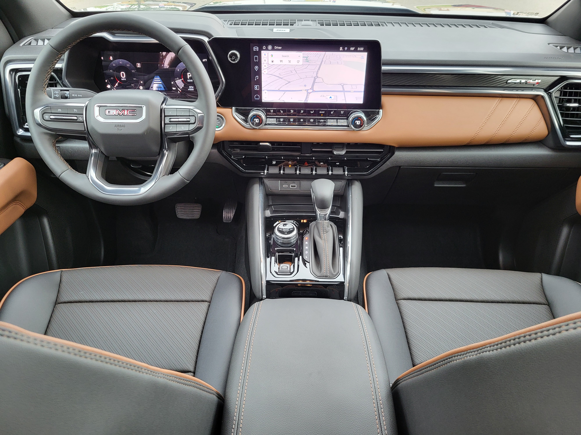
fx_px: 436
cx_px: 290
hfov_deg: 67.3
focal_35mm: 26
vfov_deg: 53.1
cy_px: 218
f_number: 1.8
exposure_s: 1/120
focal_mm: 5.4
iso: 250
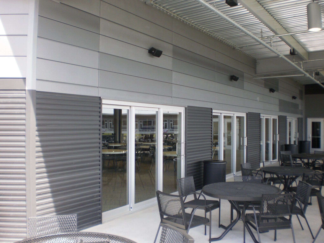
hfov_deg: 49.0
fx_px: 356
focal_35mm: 38
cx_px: 162
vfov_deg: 37.7
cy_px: 122
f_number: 3.1
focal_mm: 6.3
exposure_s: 1/125
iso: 100
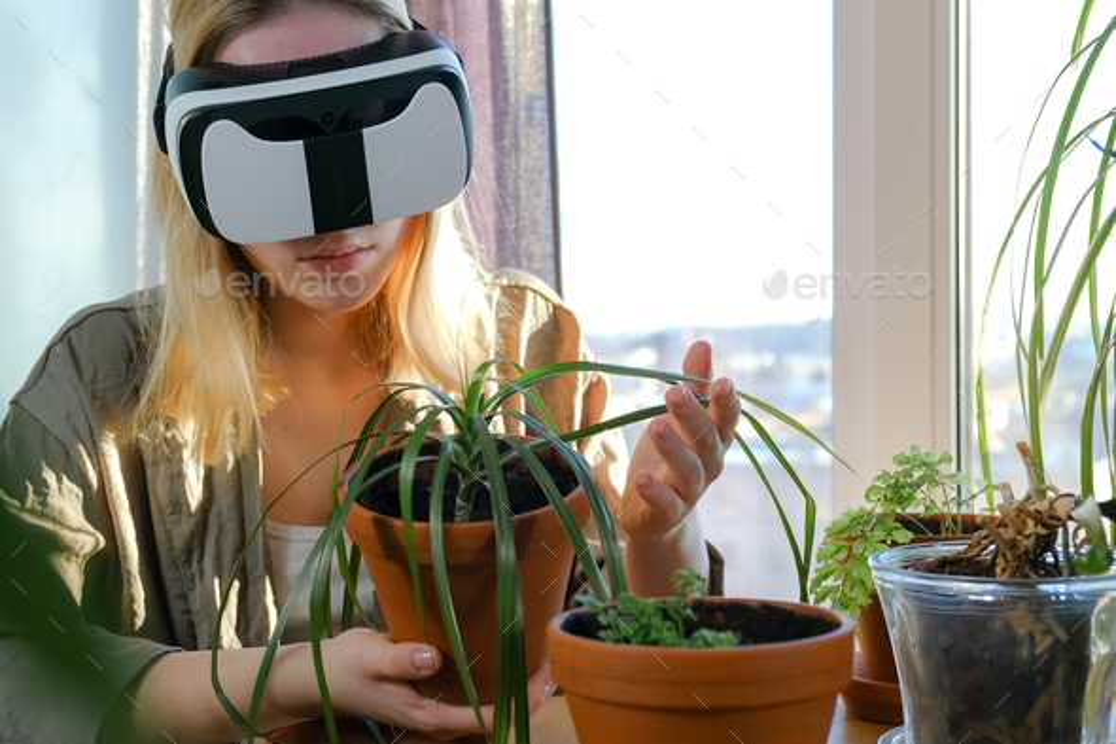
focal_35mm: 51
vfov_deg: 26.5
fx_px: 1580
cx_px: 558
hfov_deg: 38.9
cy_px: 372
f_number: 3.6
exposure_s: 1/160
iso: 160
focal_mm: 34.3
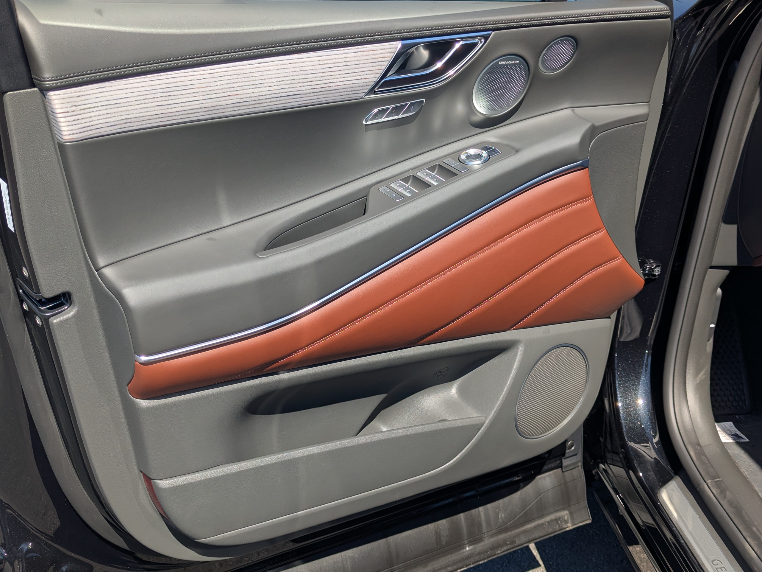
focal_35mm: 48
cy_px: 286
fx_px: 1057
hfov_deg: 39.7
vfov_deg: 30.3
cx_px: 381
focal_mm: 6.81
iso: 45
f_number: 1.85
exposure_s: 1/1381
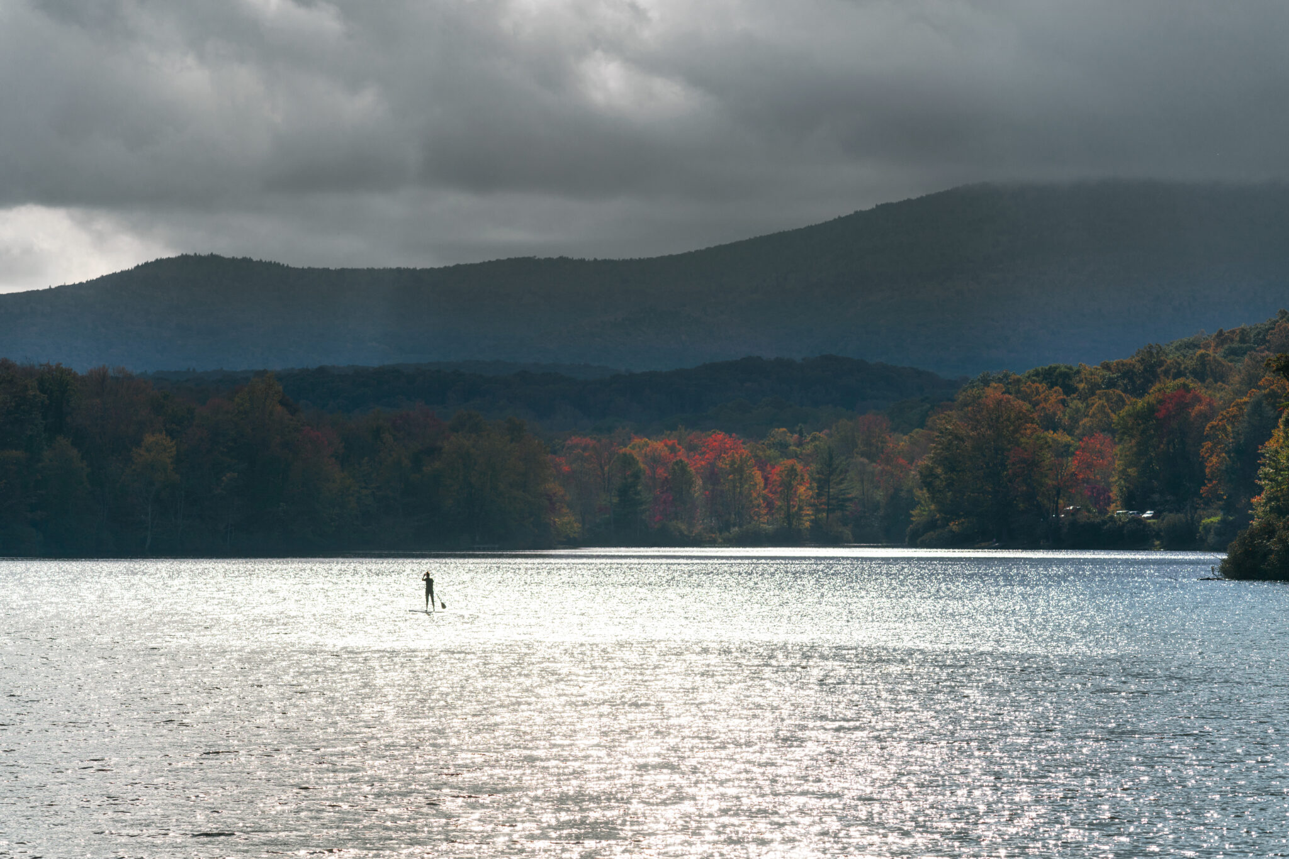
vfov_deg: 12.9
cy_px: 430
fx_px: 3796
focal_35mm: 106
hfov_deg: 19.3
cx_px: 644
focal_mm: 106
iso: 200
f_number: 4.5
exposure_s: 1/3200
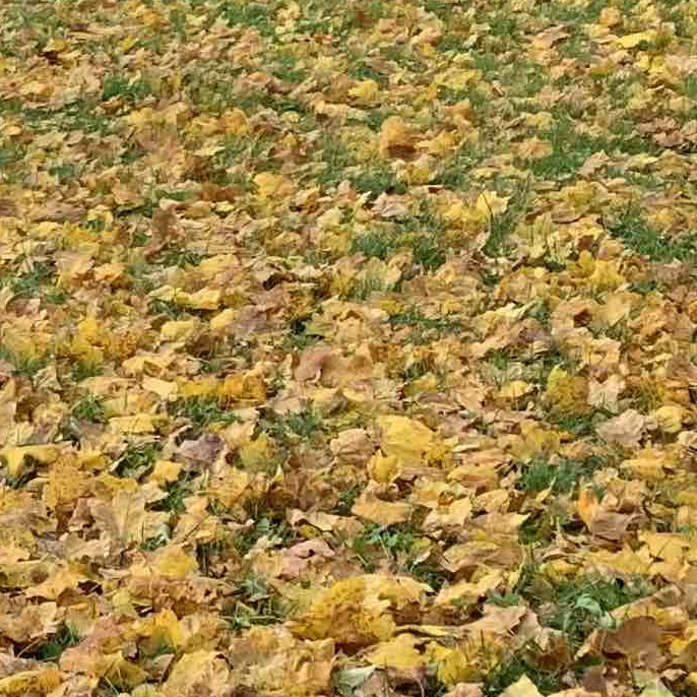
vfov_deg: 12.8
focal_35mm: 135
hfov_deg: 10.9
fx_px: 3075
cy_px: 60
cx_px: -986
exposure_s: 1/397
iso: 25
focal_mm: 4.25
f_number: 1.8
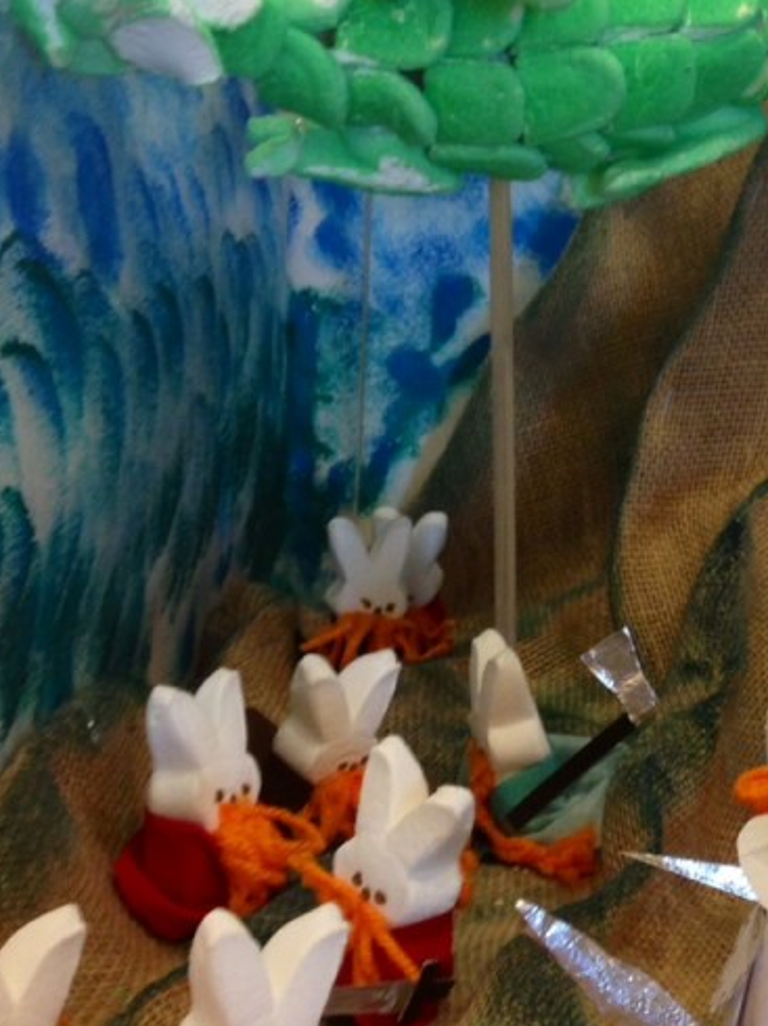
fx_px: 2043
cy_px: 402
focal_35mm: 69
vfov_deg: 28.1
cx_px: 672
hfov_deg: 20.9
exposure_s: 1/20
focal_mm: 4.12
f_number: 2.4
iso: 80
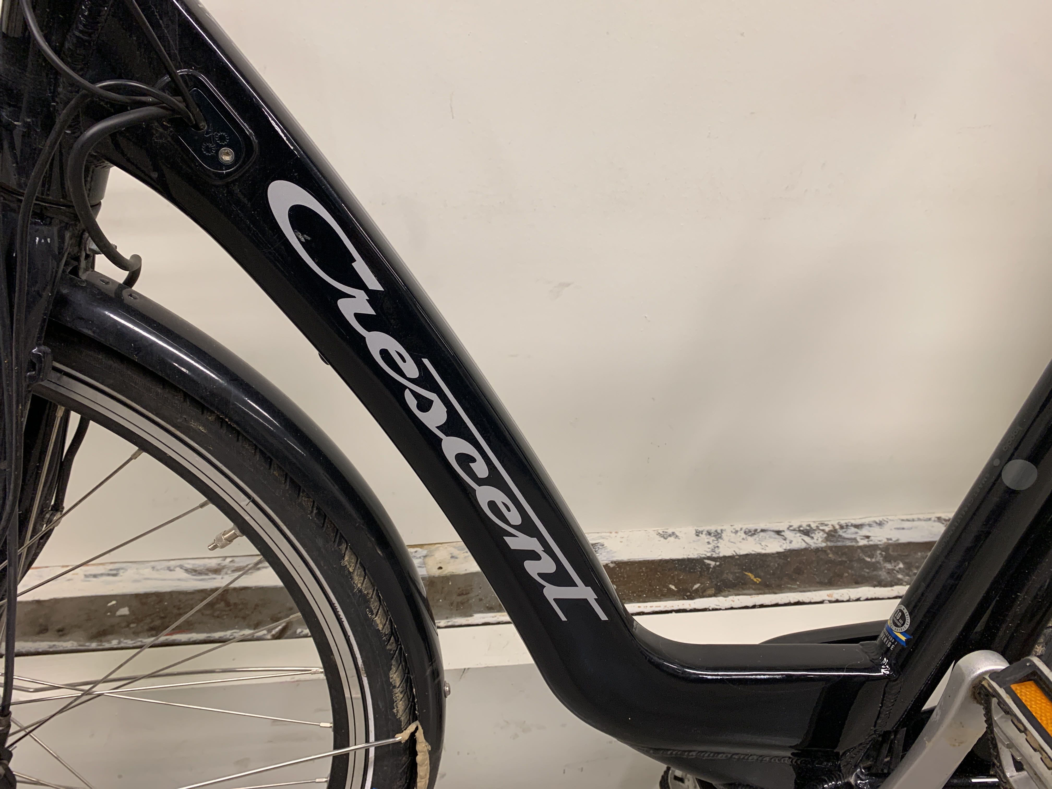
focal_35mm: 26
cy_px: 394
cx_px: 526
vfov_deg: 53.1
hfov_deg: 67.3
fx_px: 790
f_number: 1.8
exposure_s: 1/50
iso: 64
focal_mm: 4.25
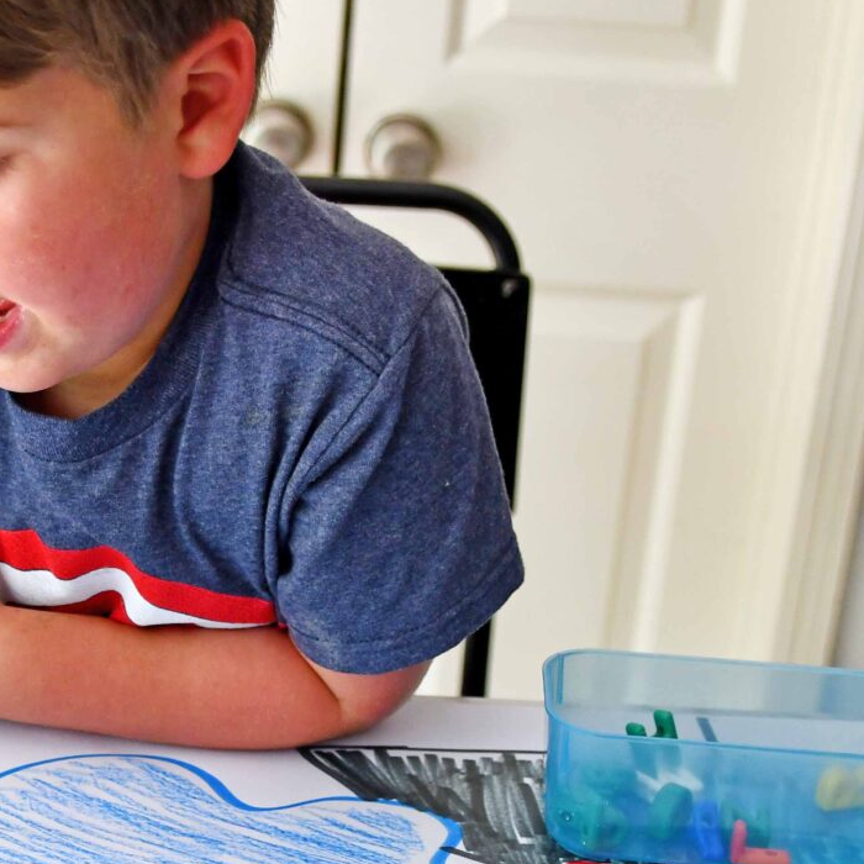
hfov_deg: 20.9
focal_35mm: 82
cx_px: 200
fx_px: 2316
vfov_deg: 21.0
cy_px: 594
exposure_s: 1/250
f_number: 2.8
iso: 560
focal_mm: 22
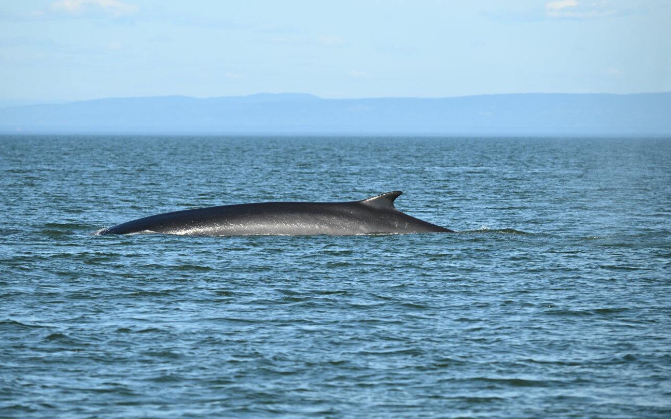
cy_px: 211
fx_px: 4645
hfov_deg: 8.3
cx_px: 317
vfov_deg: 5.2
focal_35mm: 254
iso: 200
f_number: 5
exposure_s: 1/1000
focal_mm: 210
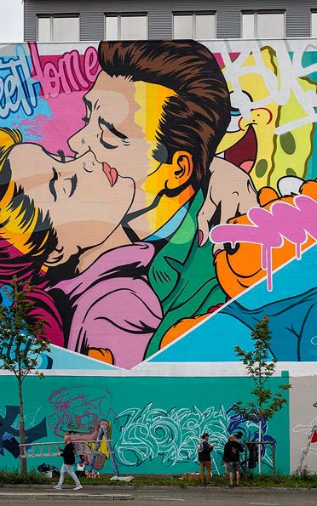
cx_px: 157
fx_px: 1023
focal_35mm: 74
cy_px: 254
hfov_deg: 17.6
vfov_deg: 27.8
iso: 200
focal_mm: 48
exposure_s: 1/160
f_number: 6.3
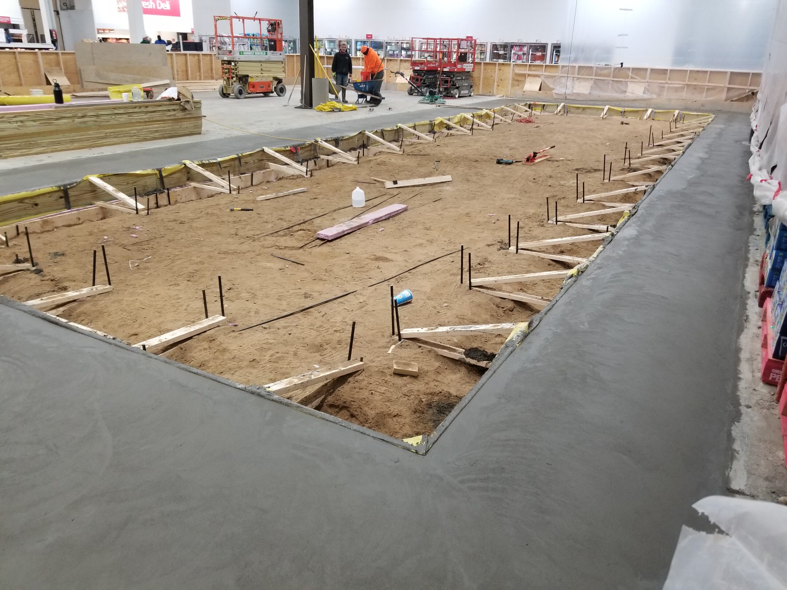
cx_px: 394
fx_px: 591
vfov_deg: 53.1
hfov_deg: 67.3
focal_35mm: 26
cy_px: 295
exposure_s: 1/60
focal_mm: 4.3
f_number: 1.7
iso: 200
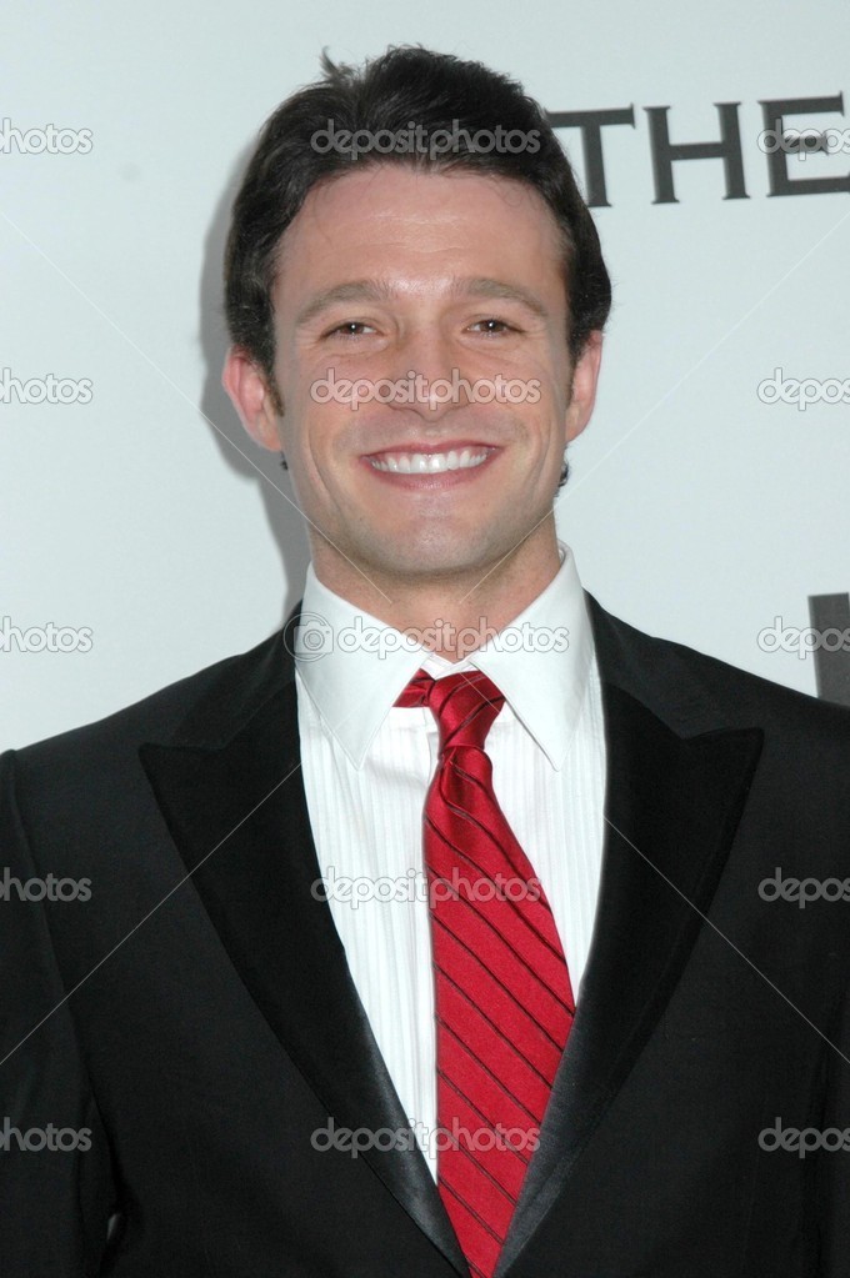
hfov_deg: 12.7
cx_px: 425
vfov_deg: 18.9
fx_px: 3832
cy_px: 639
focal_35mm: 108
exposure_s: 1/125
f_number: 6.3
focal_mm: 72
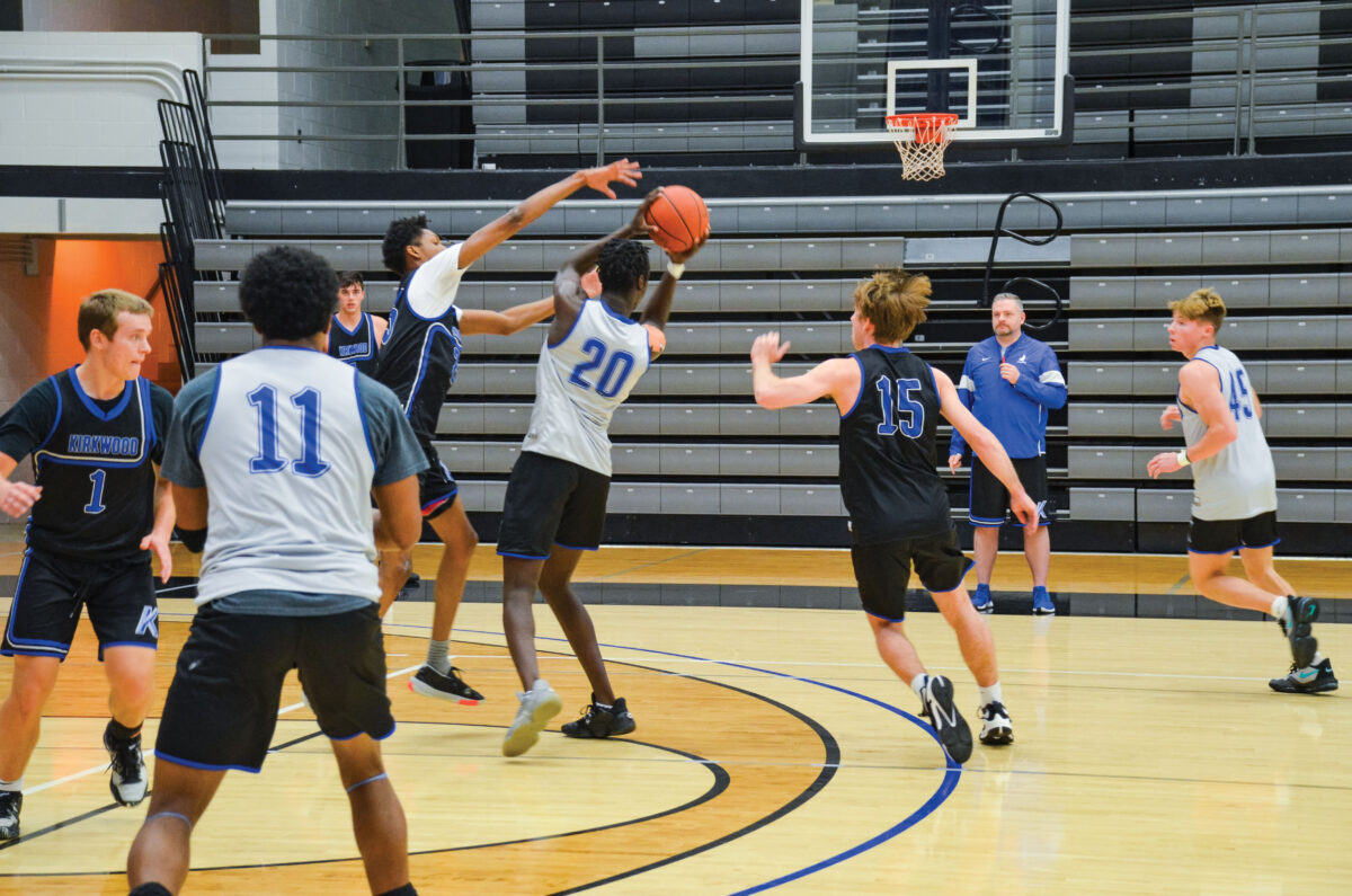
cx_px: 676
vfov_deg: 15.6
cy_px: 448
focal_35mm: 87
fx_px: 3261
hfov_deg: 23.4
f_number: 5
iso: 1600
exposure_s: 1/160
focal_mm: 58
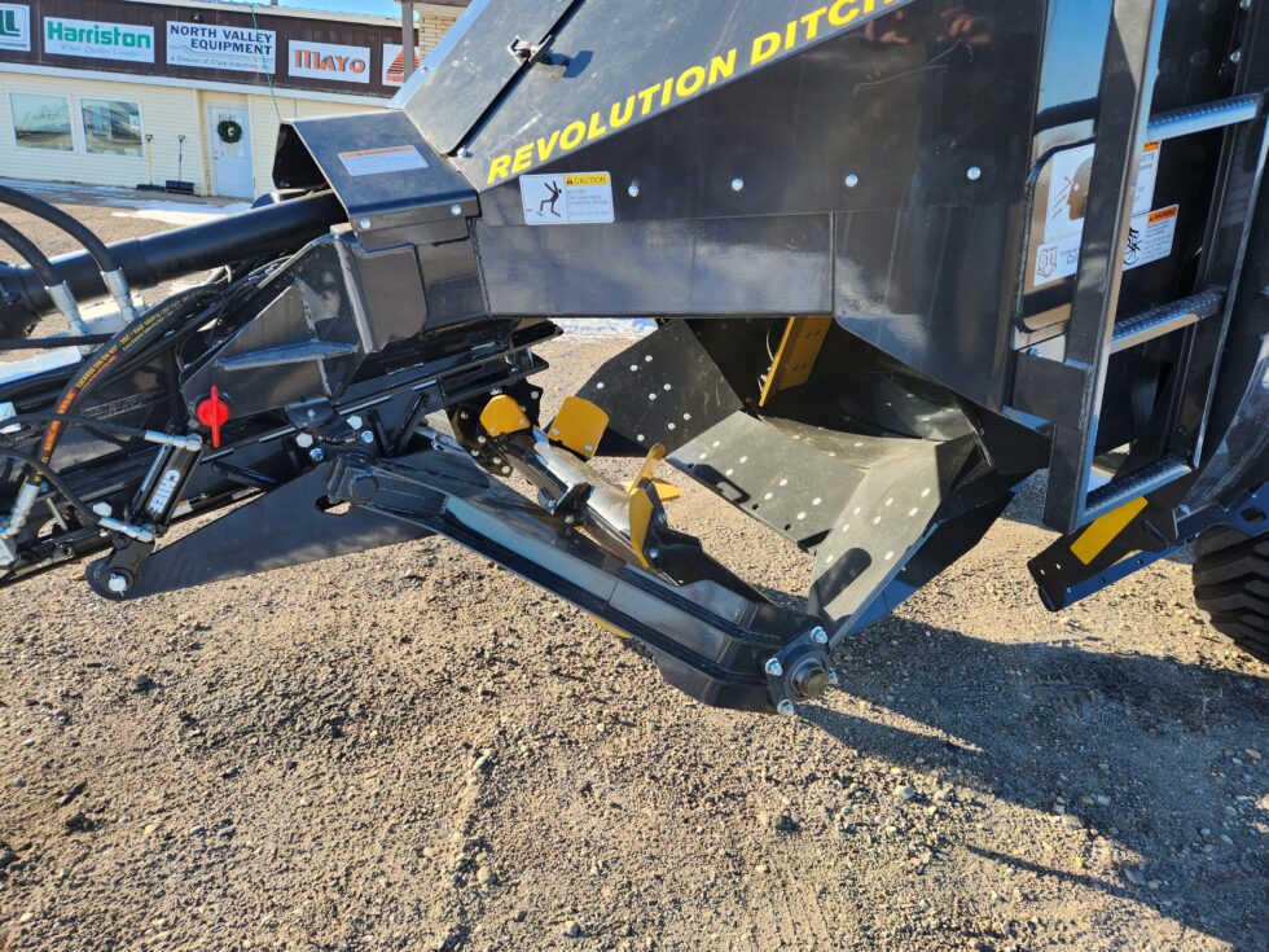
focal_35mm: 23
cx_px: 634
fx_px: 843
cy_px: 476
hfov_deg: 73.9
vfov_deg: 58.9
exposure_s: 1/338
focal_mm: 5.4
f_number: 1.8
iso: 20
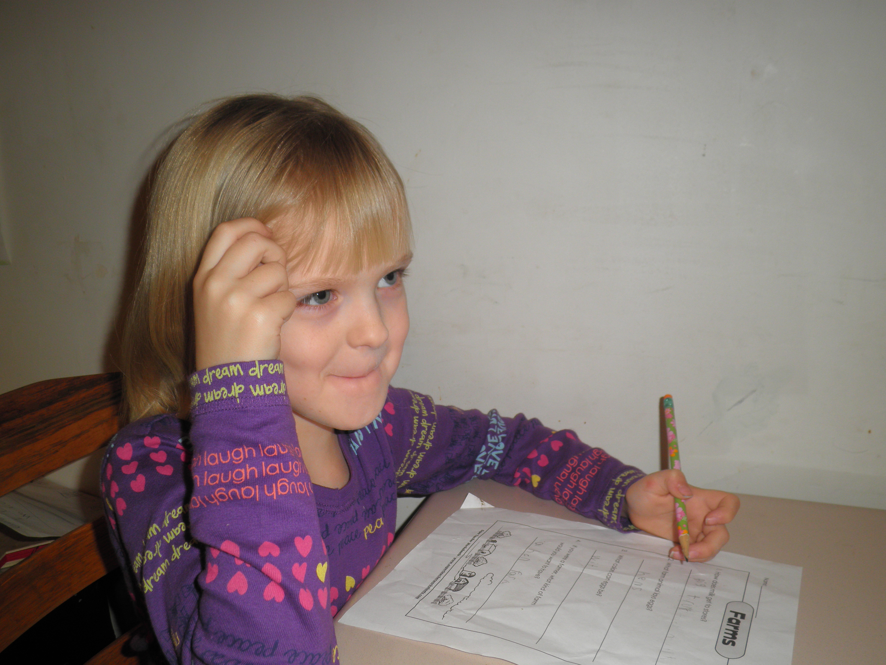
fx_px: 793
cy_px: 332
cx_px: 443
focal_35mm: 31
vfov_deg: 45.4
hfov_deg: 58.4
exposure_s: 1/50
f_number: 2.9
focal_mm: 5.5
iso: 64
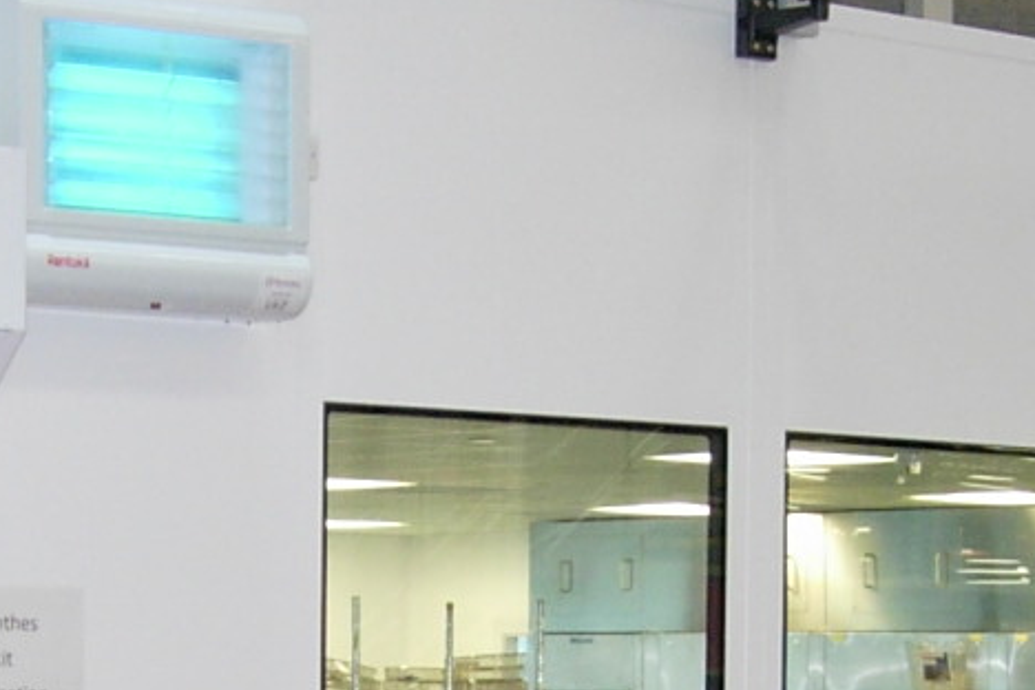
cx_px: 327
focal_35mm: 135
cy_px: 978
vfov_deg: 9.9
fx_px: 3881
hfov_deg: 15.2
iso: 149
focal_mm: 7.8
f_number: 2.8
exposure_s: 1/60.4
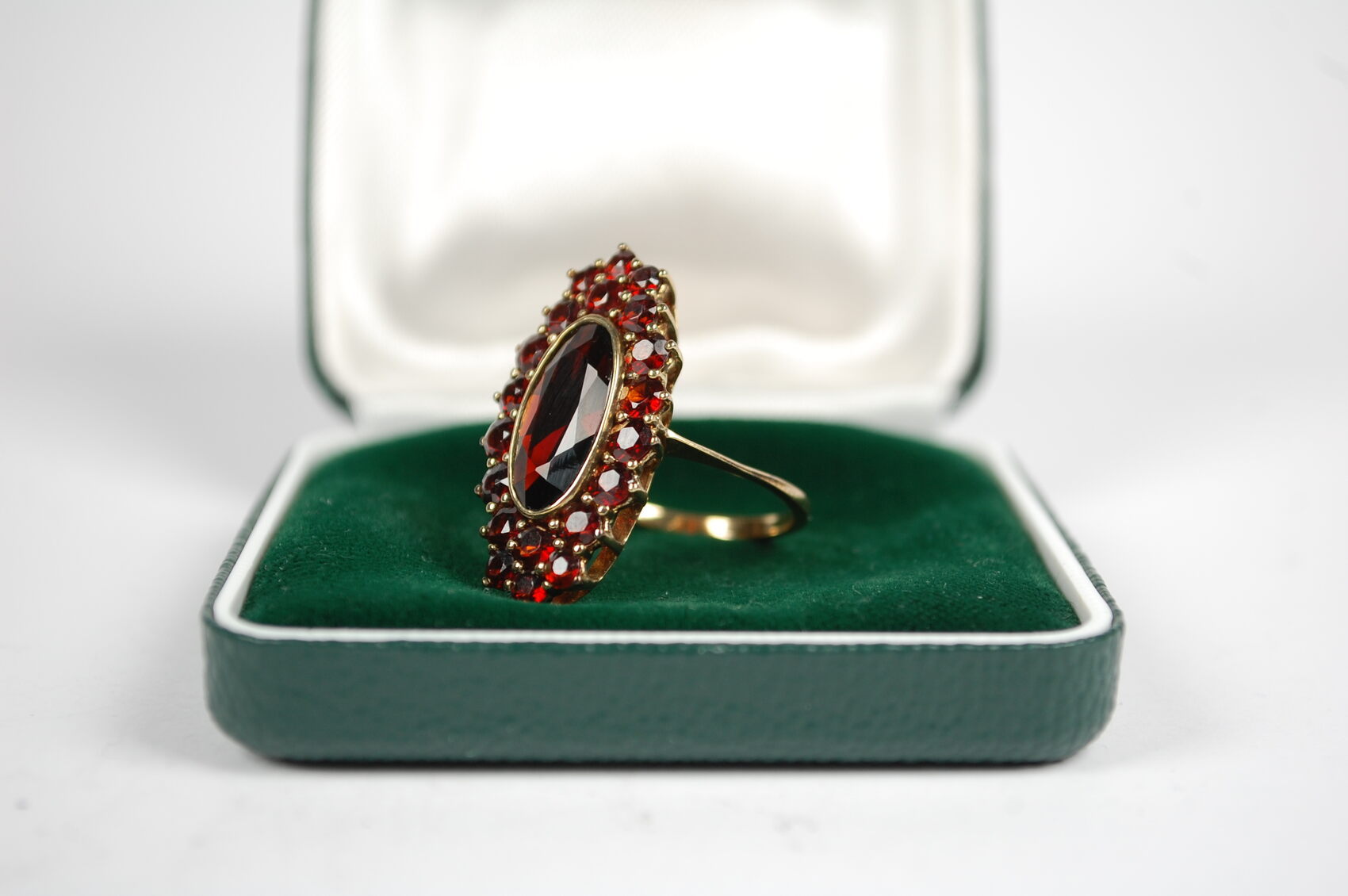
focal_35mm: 68
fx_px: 2525
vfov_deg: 20.1
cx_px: 674
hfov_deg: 29.9
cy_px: 448
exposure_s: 1/125
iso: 250
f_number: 5.6
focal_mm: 45
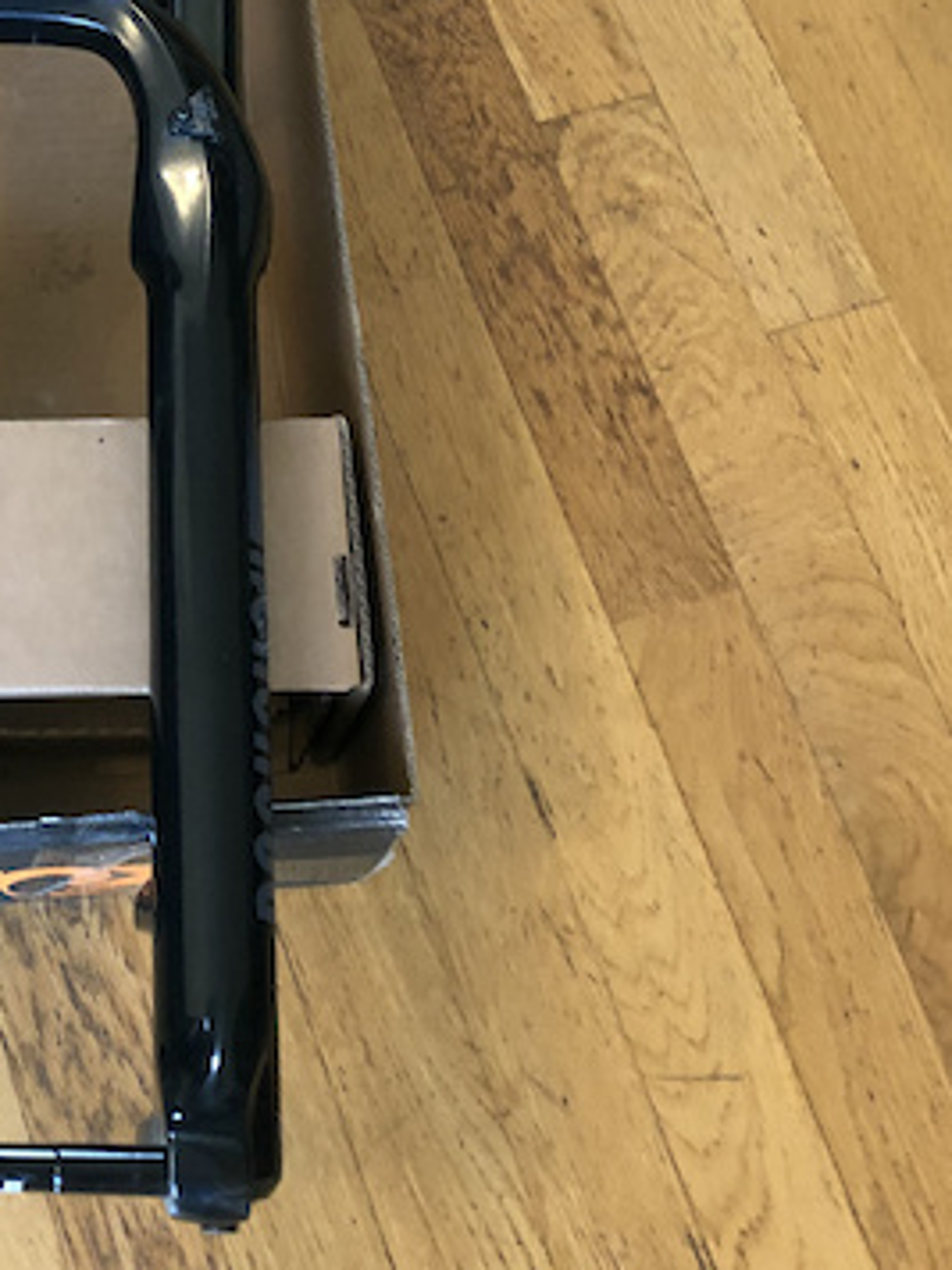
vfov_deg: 30.3
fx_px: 2310
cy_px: 353
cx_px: 29
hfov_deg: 22.5
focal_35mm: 63
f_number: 1.8
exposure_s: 1/15
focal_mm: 3.99
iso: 64
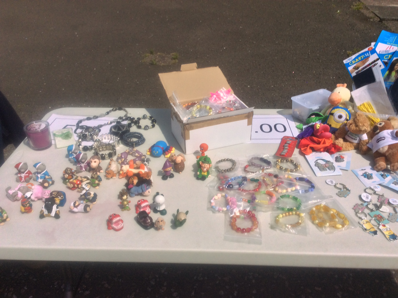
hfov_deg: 56.9
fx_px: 367
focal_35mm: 32
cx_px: 199
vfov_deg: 44.1
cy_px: 149
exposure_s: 1/3367
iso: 32
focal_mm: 3.3
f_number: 2.4
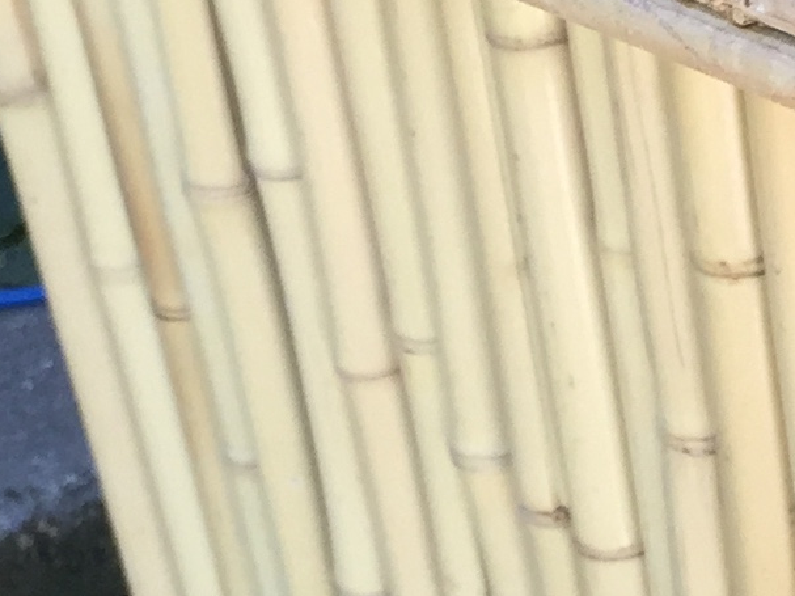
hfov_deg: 12.6
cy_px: 568
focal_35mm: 156
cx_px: 682
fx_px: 3582
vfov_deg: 9.5
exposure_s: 1/120
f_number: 2.2
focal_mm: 4.15
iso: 50
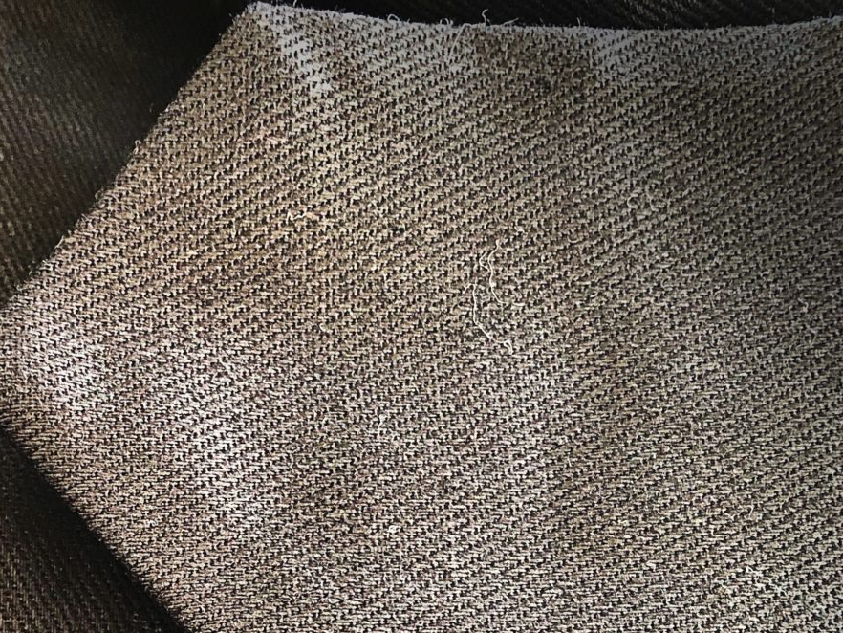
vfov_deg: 21.7
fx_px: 1583
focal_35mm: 65
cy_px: 644
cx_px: 64
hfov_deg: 28.5
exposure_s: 1/8
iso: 100
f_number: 1.8
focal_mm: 3.99
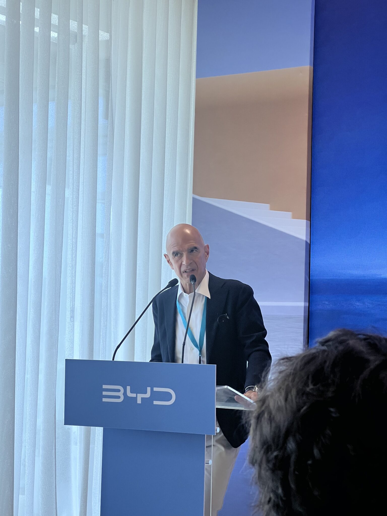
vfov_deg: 25.3
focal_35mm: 77
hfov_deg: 19.1
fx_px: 1148
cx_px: 194
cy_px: 258
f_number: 2.8
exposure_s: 1/100
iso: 125
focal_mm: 9
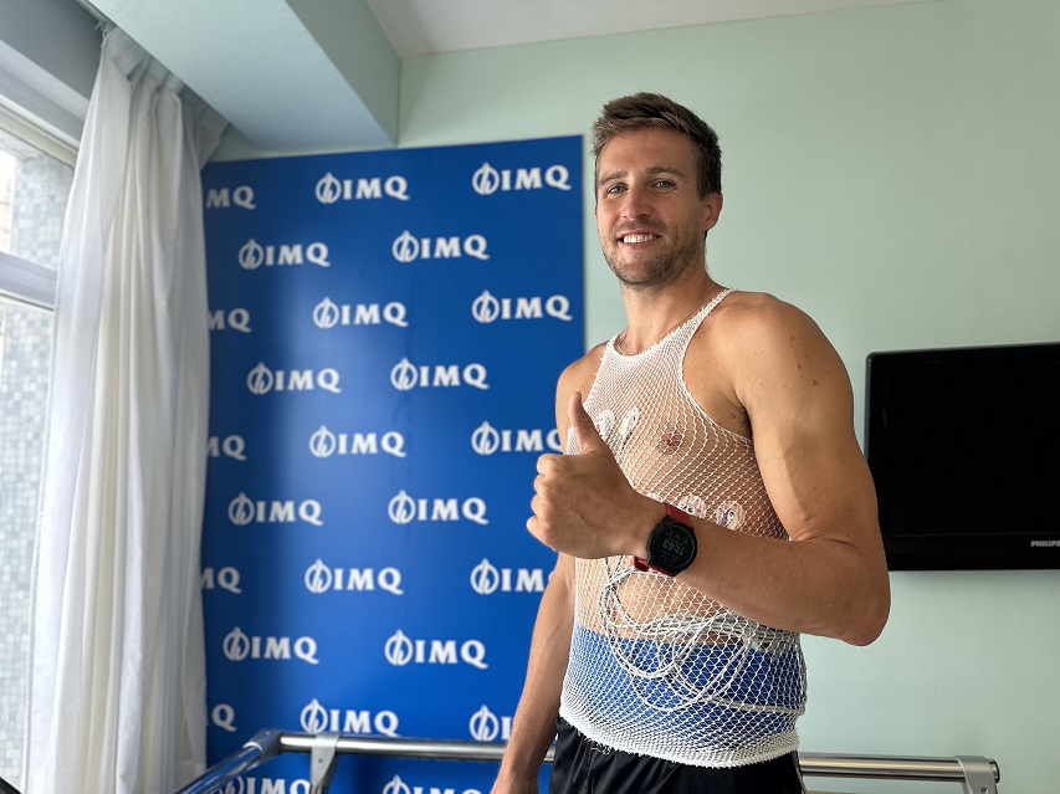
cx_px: 530
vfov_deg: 56.8
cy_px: 397
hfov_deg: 71.6
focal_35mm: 24
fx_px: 735
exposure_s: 1/100
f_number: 1.78
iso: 100
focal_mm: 6.86
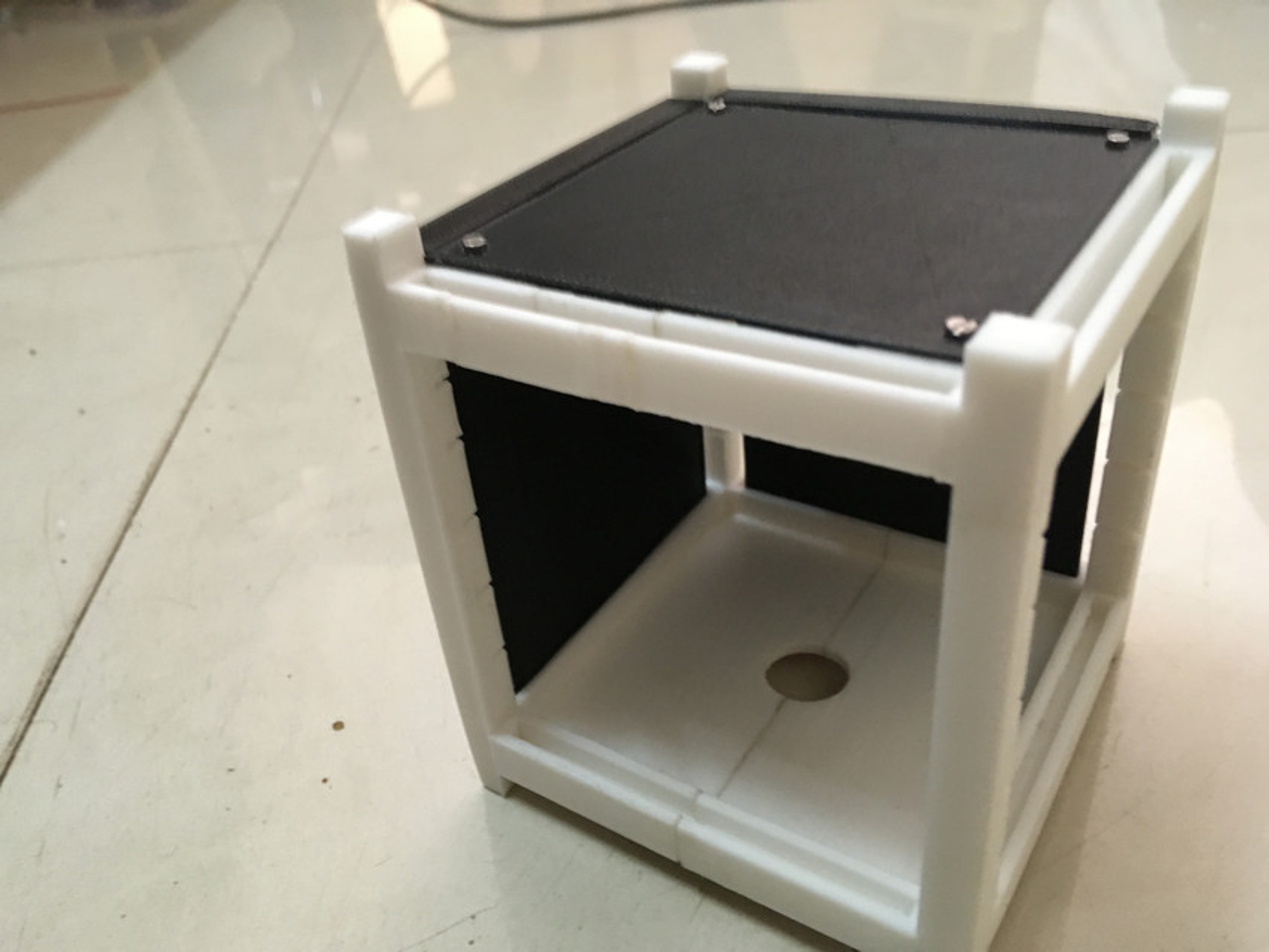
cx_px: 634
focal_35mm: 29
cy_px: 476
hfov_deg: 61.7
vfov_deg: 48.2
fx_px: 1063
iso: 200
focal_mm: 4.15
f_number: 2.2
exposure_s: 1/20
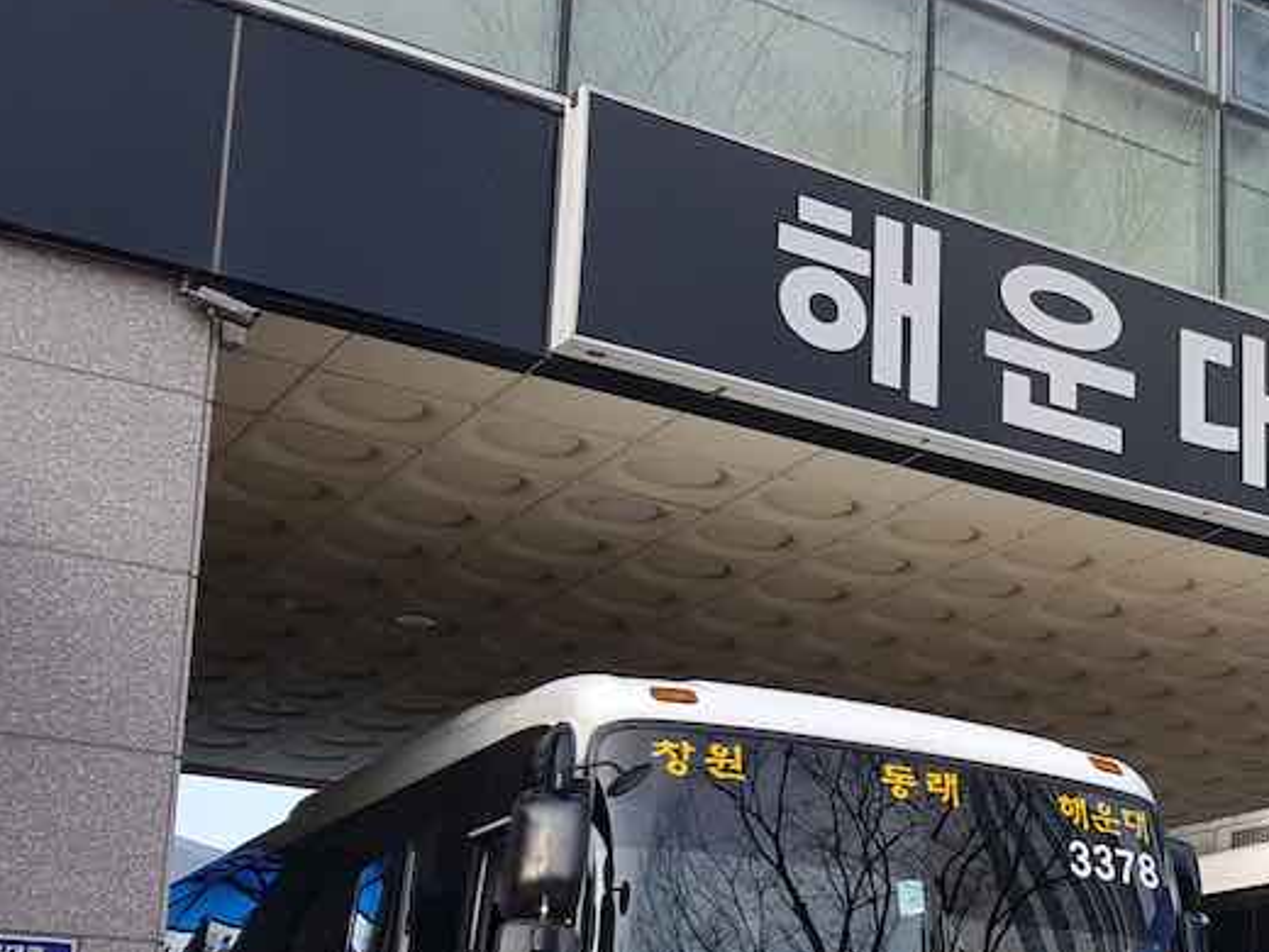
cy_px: 837
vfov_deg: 23.8
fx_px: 2200
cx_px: 1301
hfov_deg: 29.8
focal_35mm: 60
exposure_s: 1/538
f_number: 1.7
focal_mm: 4.2
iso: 40
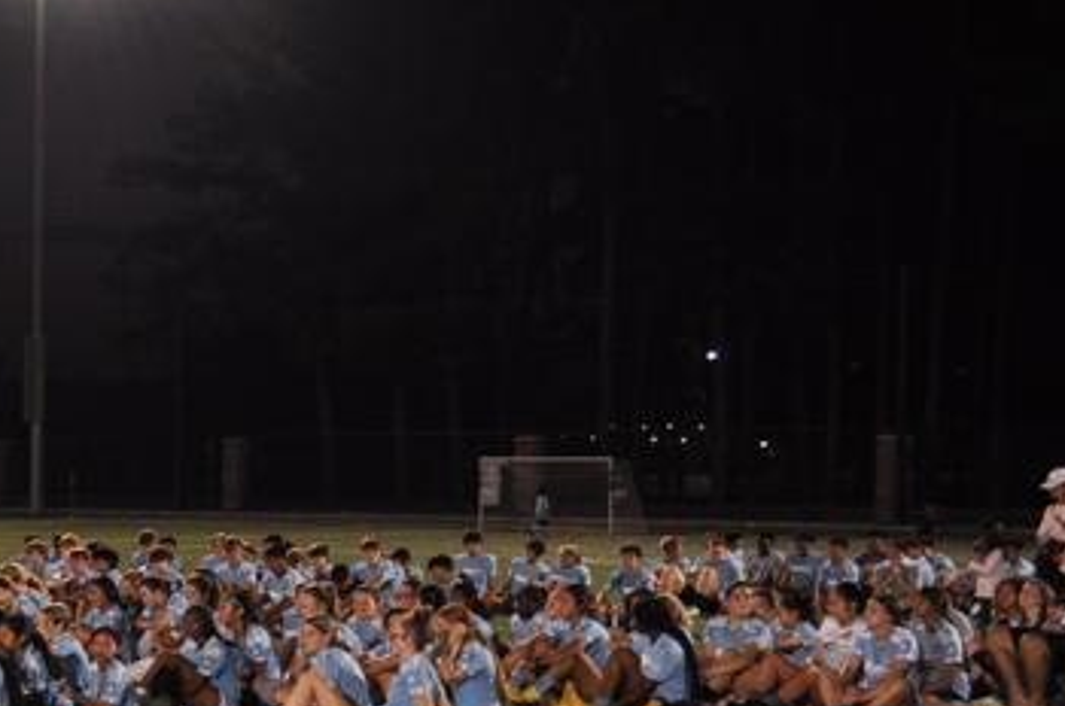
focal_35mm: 79
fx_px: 2333
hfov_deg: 22.8
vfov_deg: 17.0
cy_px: 618
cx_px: -341
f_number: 3.5
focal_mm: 18
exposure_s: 1/125
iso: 400
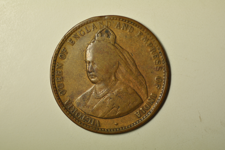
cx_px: 112
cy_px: 75
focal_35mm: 90
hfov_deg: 22.6
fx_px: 562
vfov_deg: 15.2
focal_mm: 60
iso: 400
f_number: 4
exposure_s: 1/250
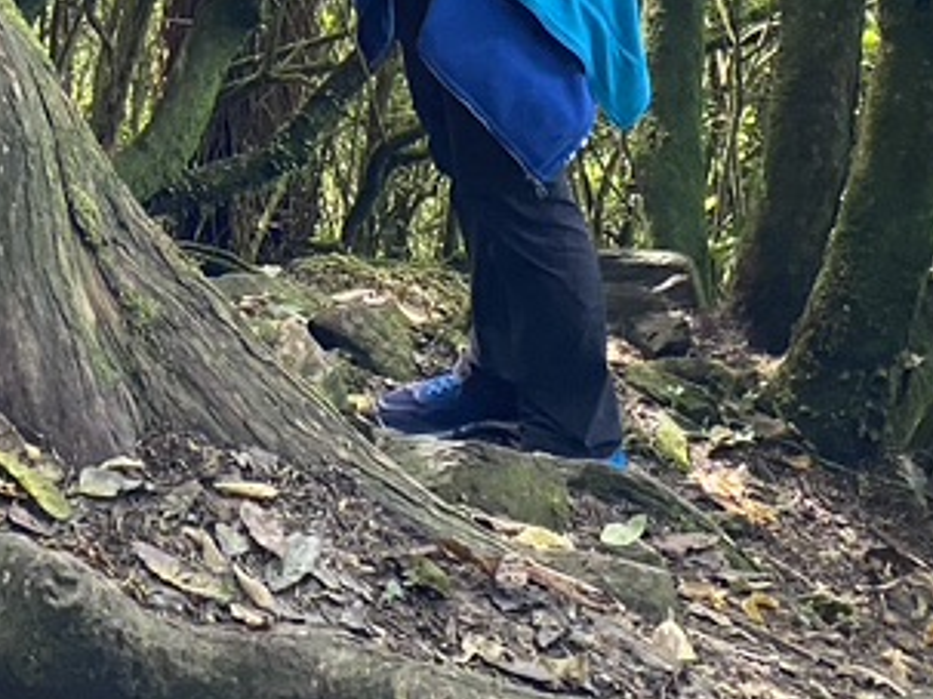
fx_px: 2371
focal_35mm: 88
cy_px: -459
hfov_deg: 20.3
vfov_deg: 15.1
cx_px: -302
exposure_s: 1/60
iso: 160
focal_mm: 4.25
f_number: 1.8
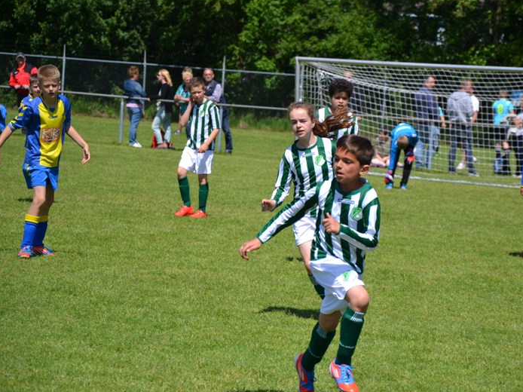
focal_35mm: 175
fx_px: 2636
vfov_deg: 8.5
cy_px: 196
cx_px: 295
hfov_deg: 11.3
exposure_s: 1/1600
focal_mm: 105
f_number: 6.3
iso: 400
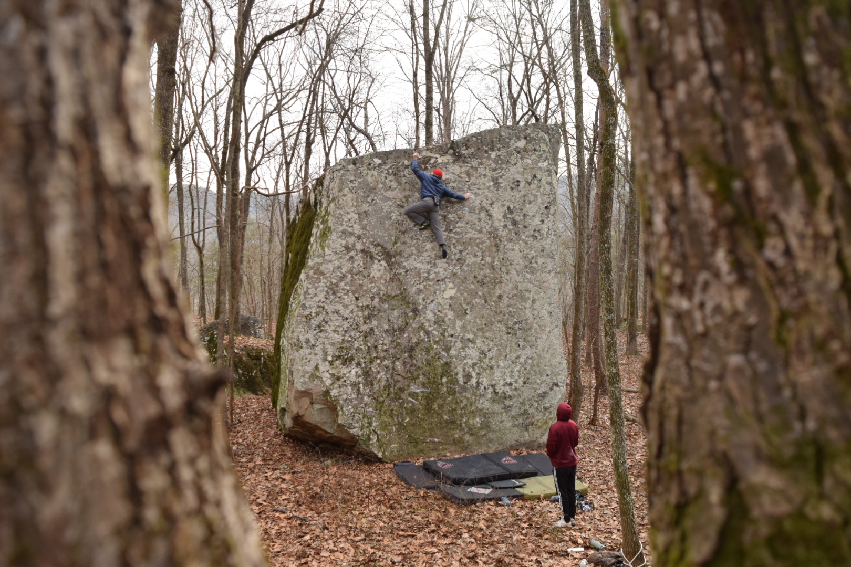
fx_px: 638
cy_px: 284
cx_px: 426
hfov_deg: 67.4
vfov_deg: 47.9
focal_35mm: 27
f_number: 5.6
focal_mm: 18
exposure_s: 1/400
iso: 500
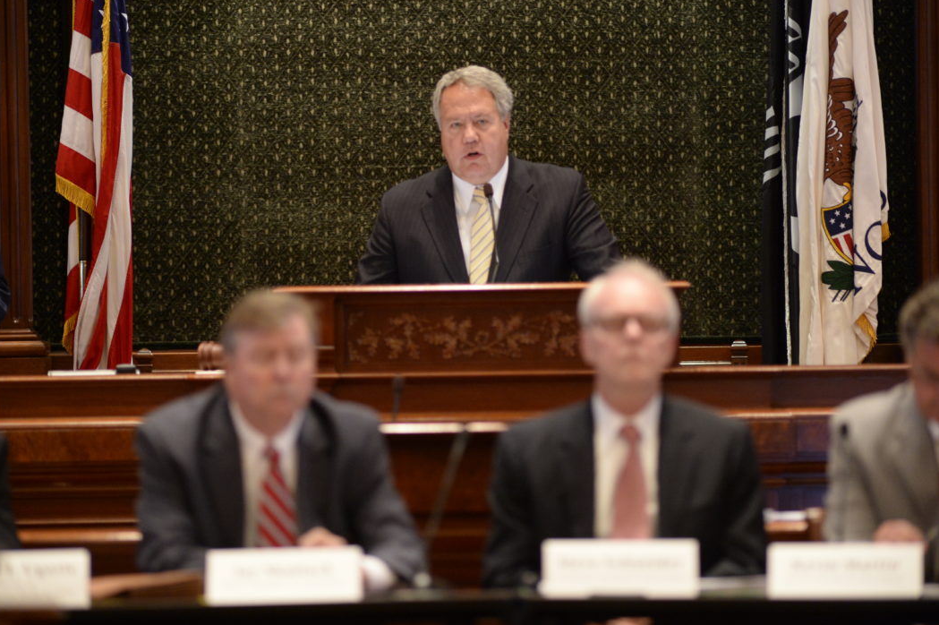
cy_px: 311
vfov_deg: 4.4
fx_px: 8054
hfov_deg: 6.7
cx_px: 459
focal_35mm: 309
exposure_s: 1/100
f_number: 2.8
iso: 4000
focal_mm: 300
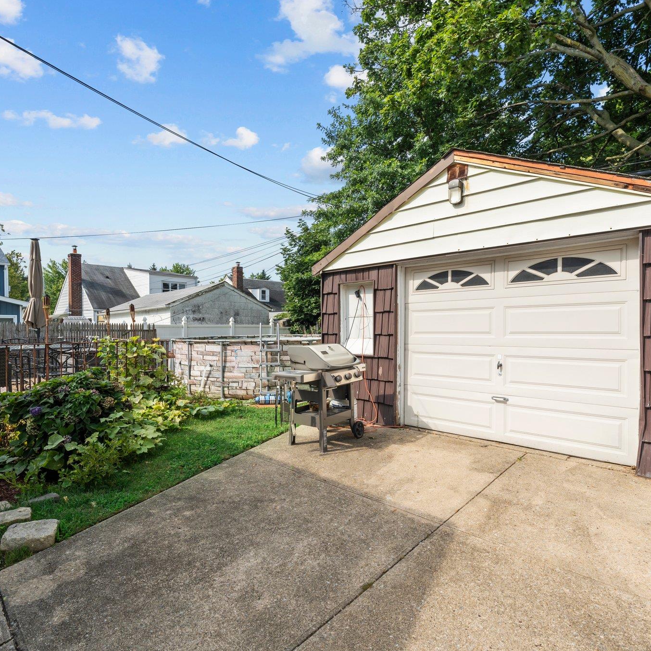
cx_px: 304
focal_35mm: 18
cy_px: 327
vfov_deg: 80.7
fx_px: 383
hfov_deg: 80.6
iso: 320
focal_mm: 14
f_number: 10
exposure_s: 1/400
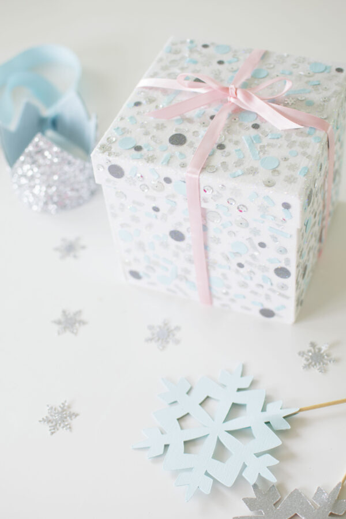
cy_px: 260
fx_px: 757
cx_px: 173
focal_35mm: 52
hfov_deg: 25.8
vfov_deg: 37.9
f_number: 2.8
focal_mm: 35
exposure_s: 1/80
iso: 200
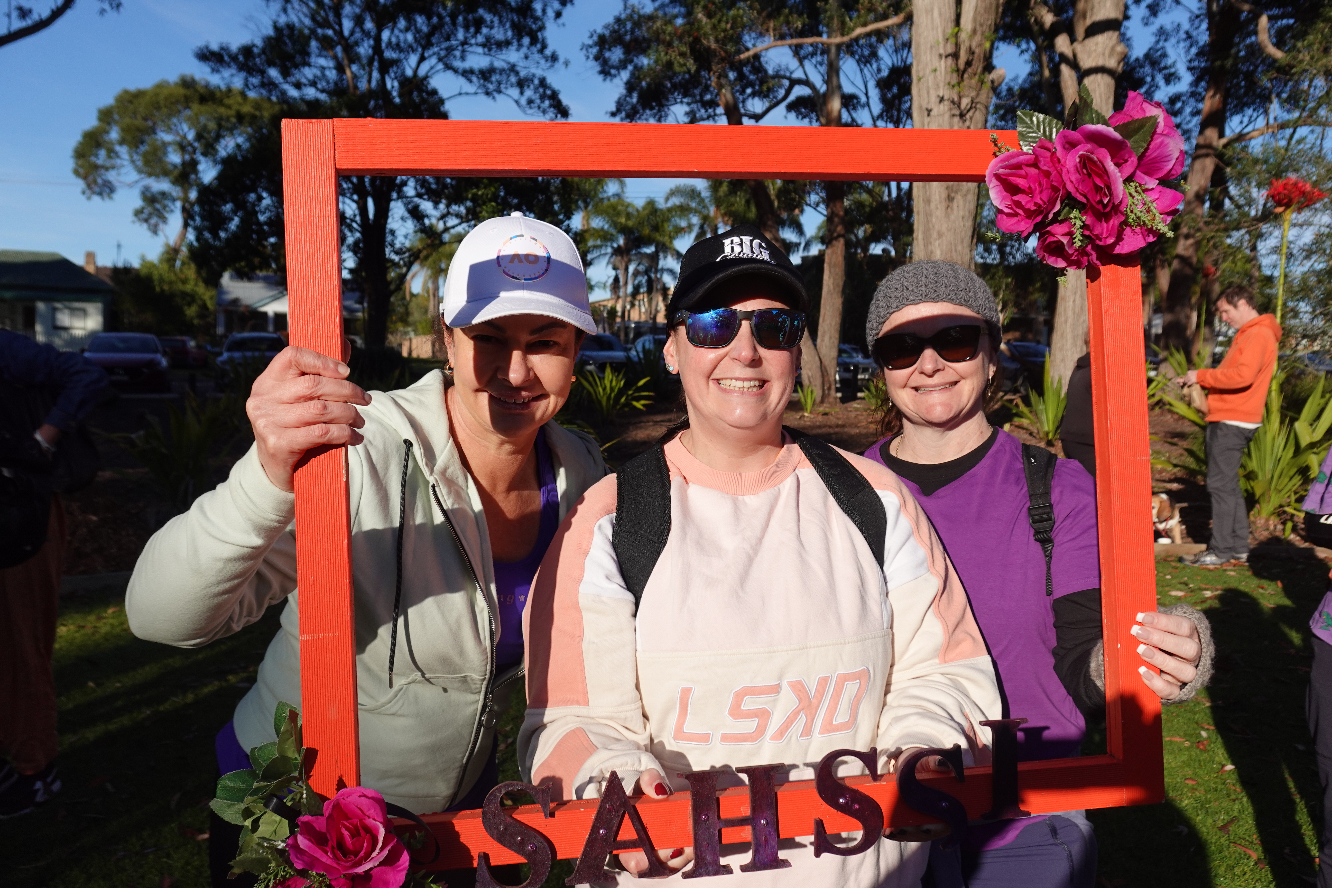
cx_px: 666
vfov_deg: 46.4
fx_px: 1036
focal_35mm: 28
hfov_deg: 65.5
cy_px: 444
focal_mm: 10.61
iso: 125
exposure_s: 1/250
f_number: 3.2
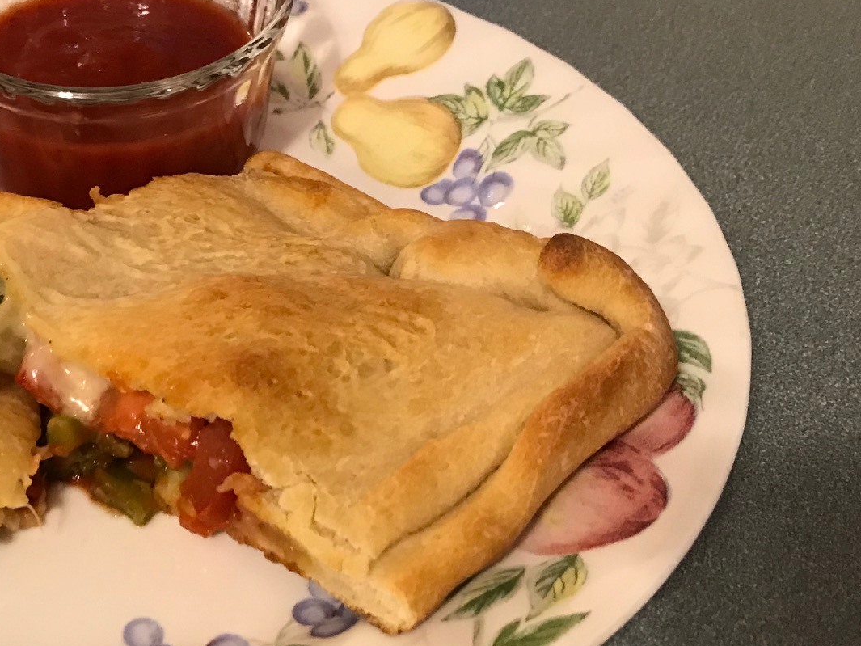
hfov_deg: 34.2
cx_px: 85
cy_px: 336
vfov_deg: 27.5
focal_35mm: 53
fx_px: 1318
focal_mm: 3.99
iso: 64
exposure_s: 1/15
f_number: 1.8
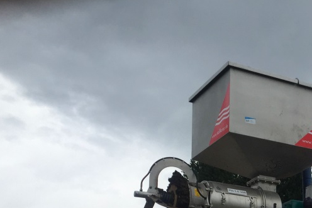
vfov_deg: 17.4
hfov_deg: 25.4
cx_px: 354
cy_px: 279
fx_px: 633
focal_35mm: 73
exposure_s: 1/1163
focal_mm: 4.15
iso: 32
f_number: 2.2
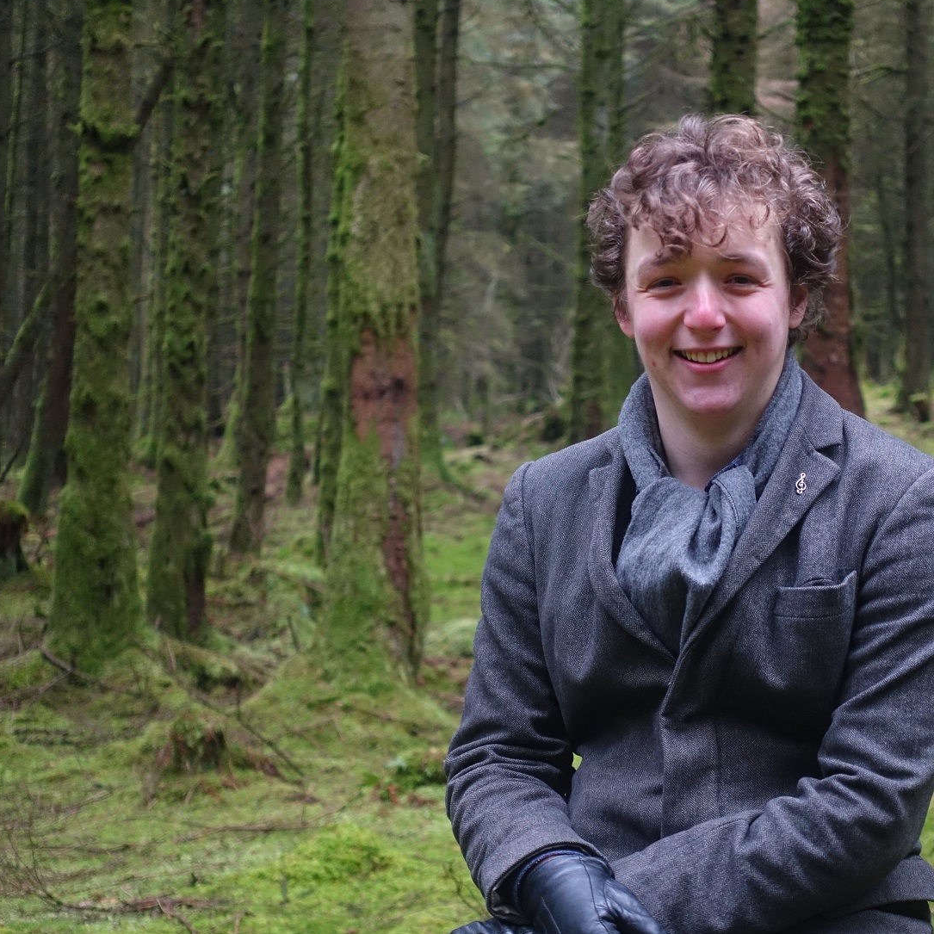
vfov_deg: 19.3
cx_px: 663
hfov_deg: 19.2
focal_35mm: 90
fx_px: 2747
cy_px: 465
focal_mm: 25.64
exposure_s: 1/10
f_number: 2.8
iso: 800
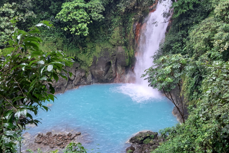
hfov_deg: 50.7
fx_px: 242
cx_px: 116
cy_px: 74
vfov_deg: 35.0
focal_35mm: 38
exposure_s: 1/60
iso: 100
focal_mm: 3.93
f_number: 1.7
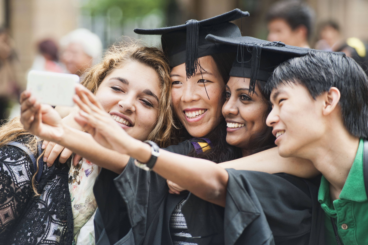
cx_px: 184
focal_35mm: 145
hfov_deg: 14.2
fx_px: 1481
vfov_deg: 9.5
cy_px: 122
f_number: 4
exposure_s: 1/640
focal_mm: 145
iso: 400
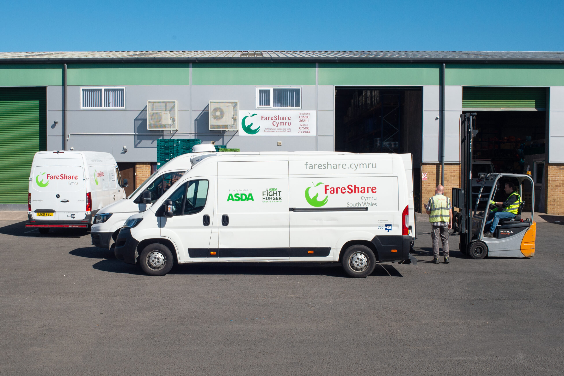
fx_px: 548
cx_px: 282
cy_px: 188
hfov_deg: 54.5
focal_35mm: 35
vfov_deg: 37.8
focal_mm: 35
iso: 400
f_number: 16
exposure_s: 1/800
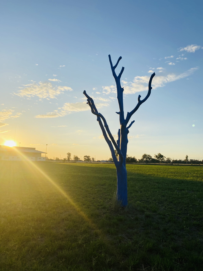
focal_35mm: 26
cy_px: 136
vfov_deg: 67.3
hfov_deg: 53.1
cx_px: 102
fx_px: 203
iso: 32
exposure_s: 1/2890
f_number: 1.8
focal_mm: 4.25
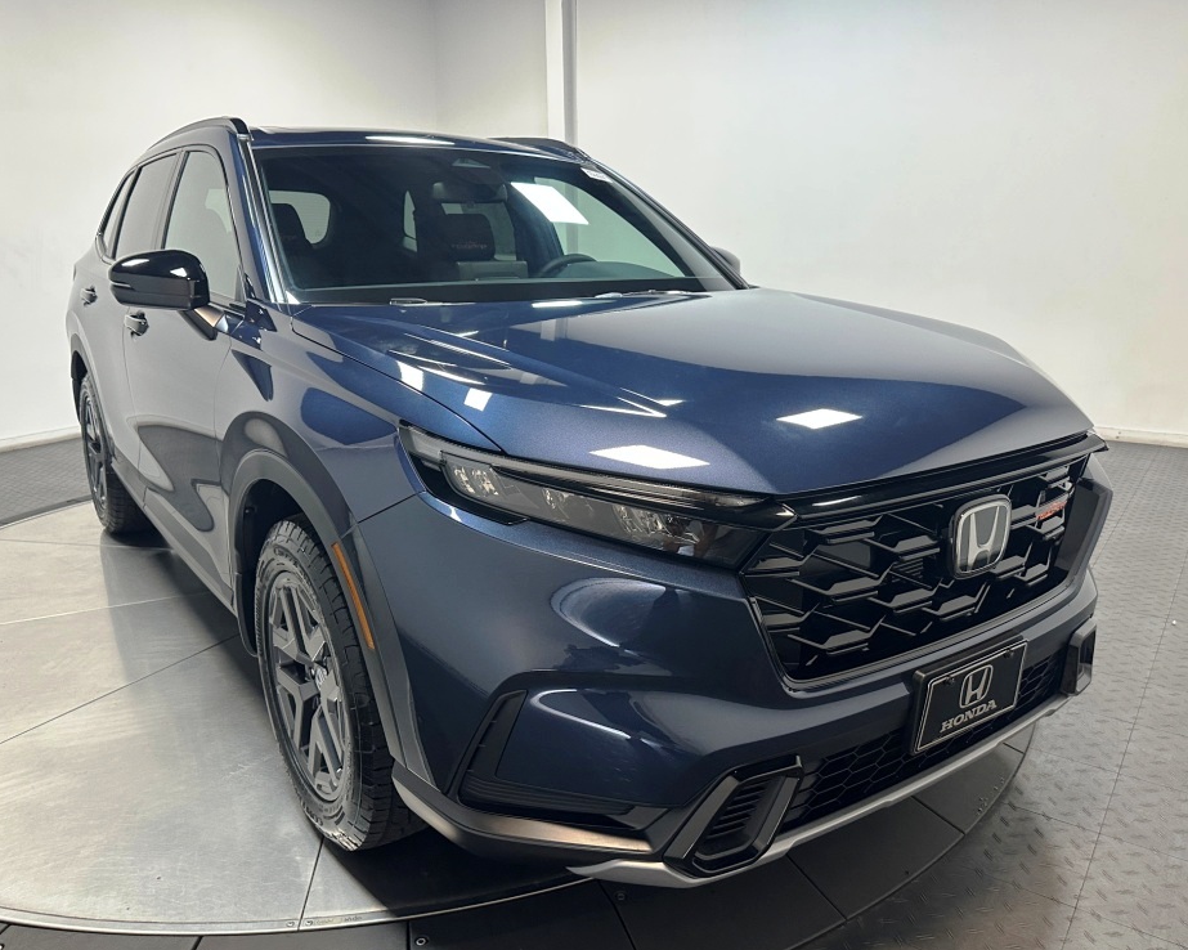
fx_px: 914
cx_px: 592
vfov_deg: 54.9
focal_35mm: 26
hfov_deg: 66.0
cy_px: 484
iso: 320
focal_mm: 6.86
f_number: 1.78
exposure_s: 1/60
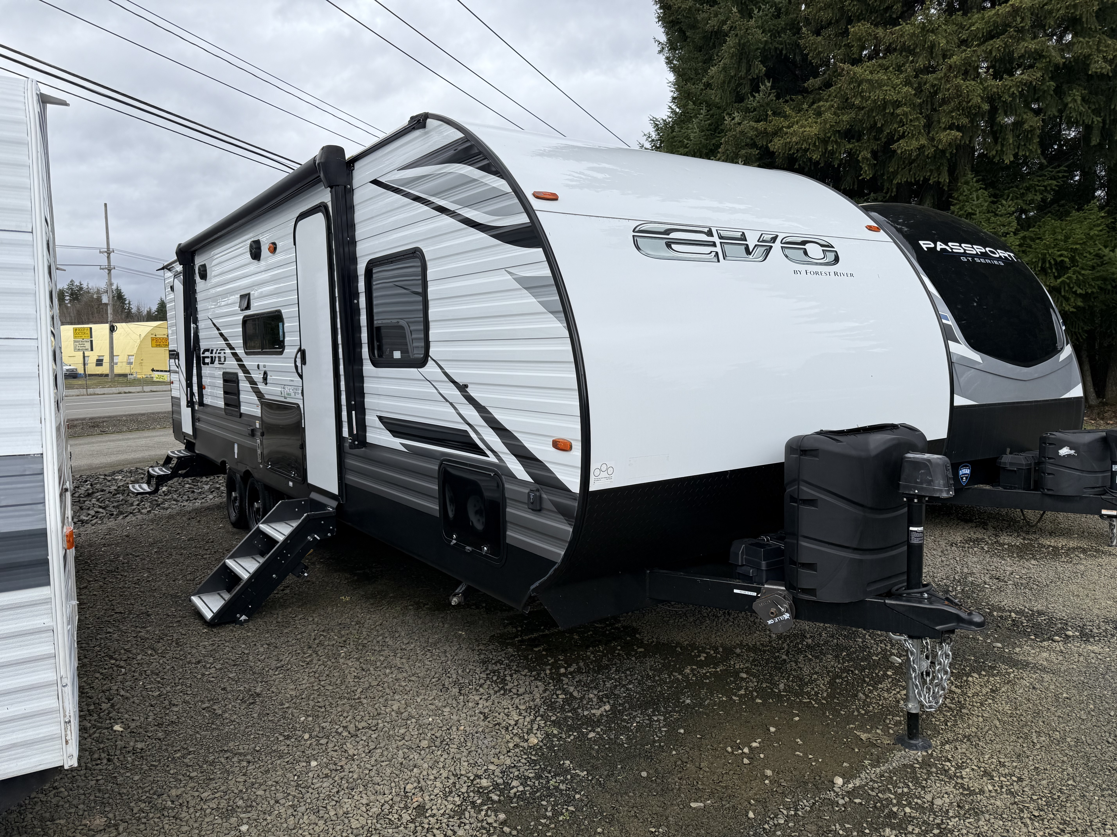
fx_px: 774
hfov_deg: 71.6
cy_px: 418
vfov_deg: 56.8
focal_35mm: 24
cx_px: 558
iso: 80
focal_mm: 6.76
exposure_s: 1/1337
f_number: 1.78
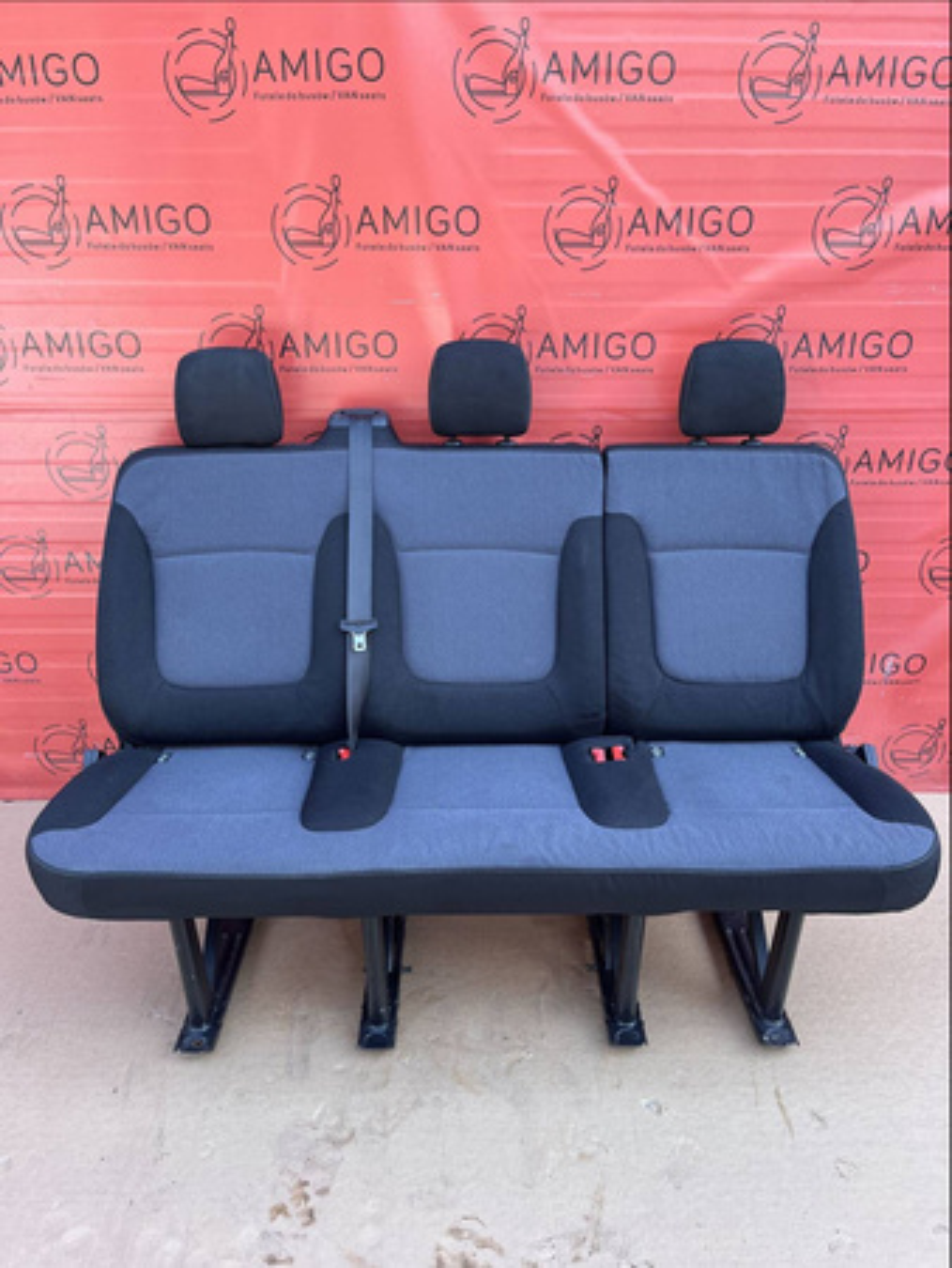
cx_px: 476
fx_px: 952
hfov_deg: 53.1
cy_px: 634
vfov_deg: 67.3
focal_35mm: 26
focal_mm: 5.1
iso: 64
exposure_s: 1/122
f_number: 1.6
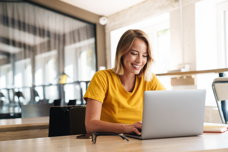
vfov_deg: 19.5
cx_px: 114
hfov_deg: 28.8
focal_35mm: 70
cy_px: 76
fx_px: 443
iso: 1250
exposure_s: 1/250
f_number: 3.2
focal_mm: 70
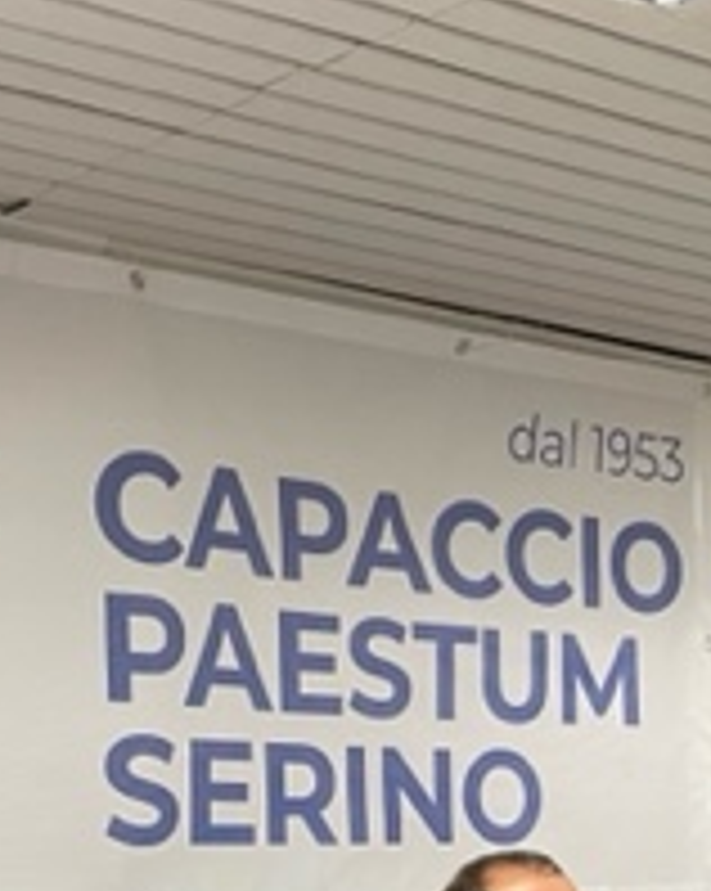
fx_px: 2160
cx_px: 504
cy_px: 922
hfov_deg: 18.6
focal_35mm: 82
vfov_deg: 22.3
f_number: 1.6
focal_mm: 4.2
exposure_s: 1/50
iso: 125
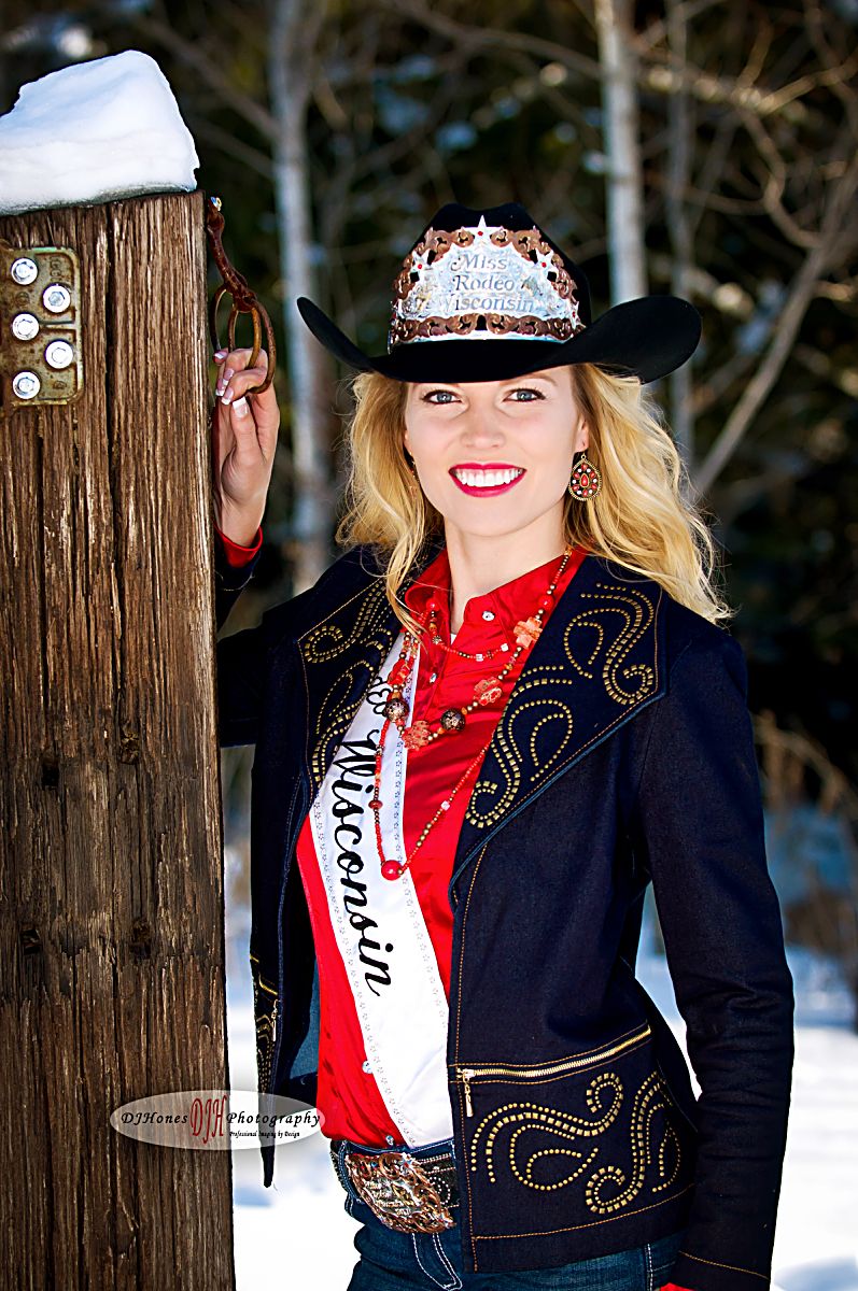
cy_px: 646
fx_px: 4193
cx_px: 429
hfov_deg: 11.7
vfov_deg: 17.5
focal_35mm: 117
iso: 200
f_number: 3.2
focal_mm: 78
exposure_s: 1/800
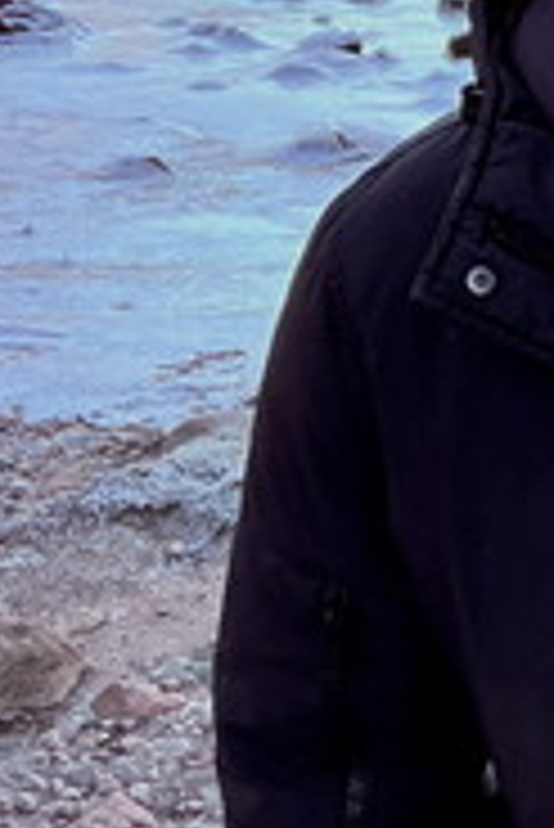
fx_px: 1797
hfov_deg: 16.0
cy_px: 63
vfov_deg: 25.1
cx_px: 833
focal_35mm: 78
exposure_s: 1/230
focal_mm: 2.69
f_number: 1.9
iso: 50
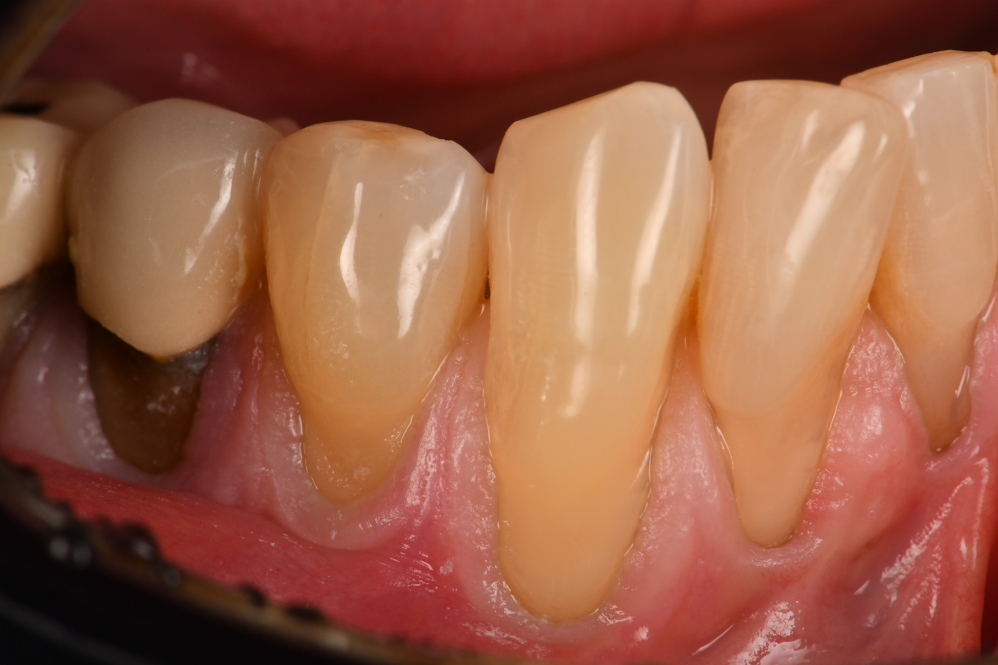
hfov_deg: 16.3
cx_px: 499
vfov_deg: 10.9
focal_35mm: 126
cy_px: 332
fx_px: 3492
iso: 200
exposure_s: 1/160
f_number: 32
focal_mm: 105
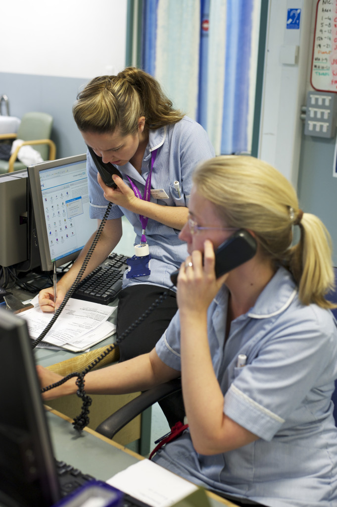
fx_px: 703
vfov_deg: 39.6
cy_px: 254
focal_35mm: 50
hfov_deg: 26.9
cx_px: 168
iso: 800
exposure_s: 1/60
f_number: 4
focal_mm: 50
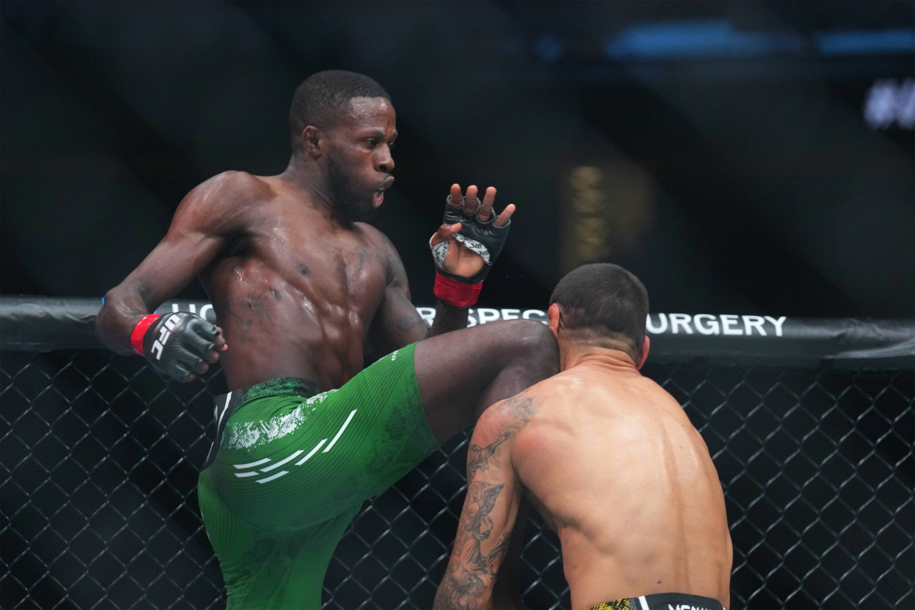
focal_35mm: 158
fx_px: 4015
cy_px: 305
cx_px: 458
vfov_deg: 8.7
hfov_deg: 13.0
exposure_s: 1/800
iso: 2500
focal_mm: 157
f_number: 3.2
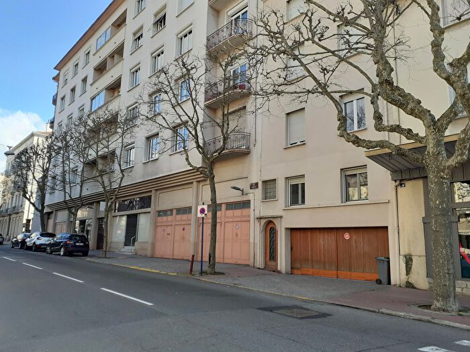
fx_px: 367
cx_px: 235
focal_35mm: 27
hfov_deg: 65.3
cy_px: 176
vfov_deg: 51.4
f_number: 1.9
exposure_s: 1/477
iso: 40
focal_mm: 3.6
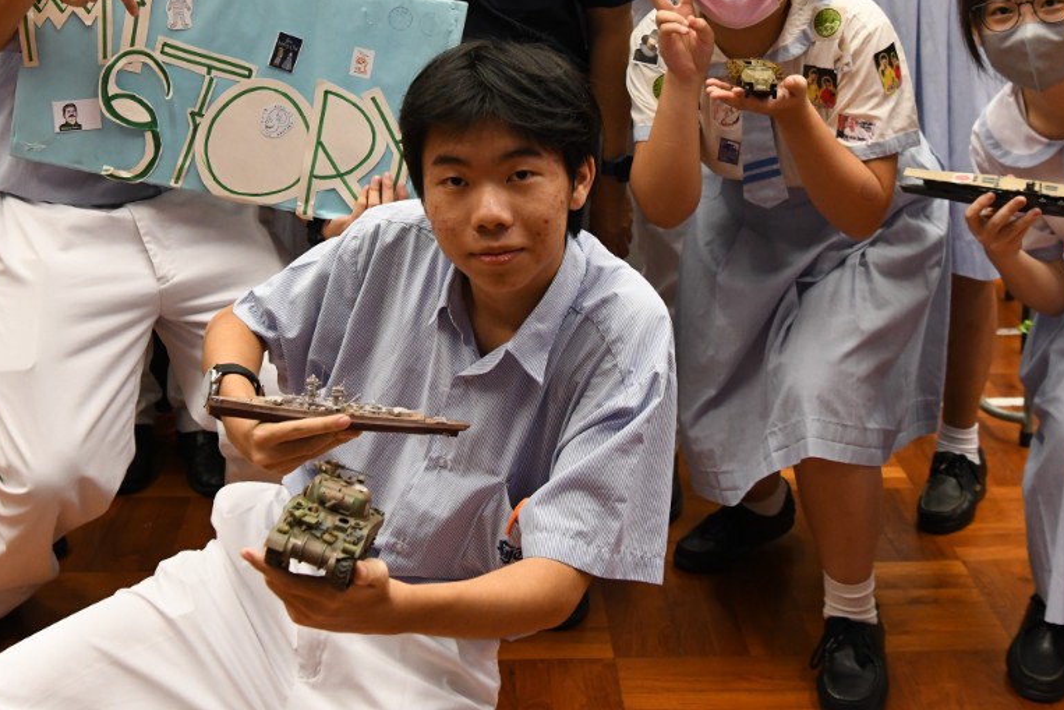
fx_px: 1921
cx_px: 478
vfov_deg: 20.4
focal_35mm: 65
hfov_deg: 30.9
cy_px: 26
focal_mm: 31
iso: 2500
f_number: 5
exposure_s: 1/125
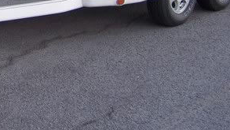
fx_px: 653
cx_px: -42
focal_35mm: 107
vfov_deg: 10.8
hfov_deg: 18.9
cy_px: -75
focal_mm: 6.2
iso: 80
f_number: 2.8
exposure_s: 1/160
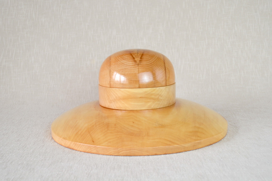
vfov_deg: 34.2
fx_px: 295
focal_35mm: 39
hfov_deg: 49.6
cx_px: 136
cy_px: 90
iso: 100
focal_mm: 26
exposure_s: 1/50
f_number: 4.2
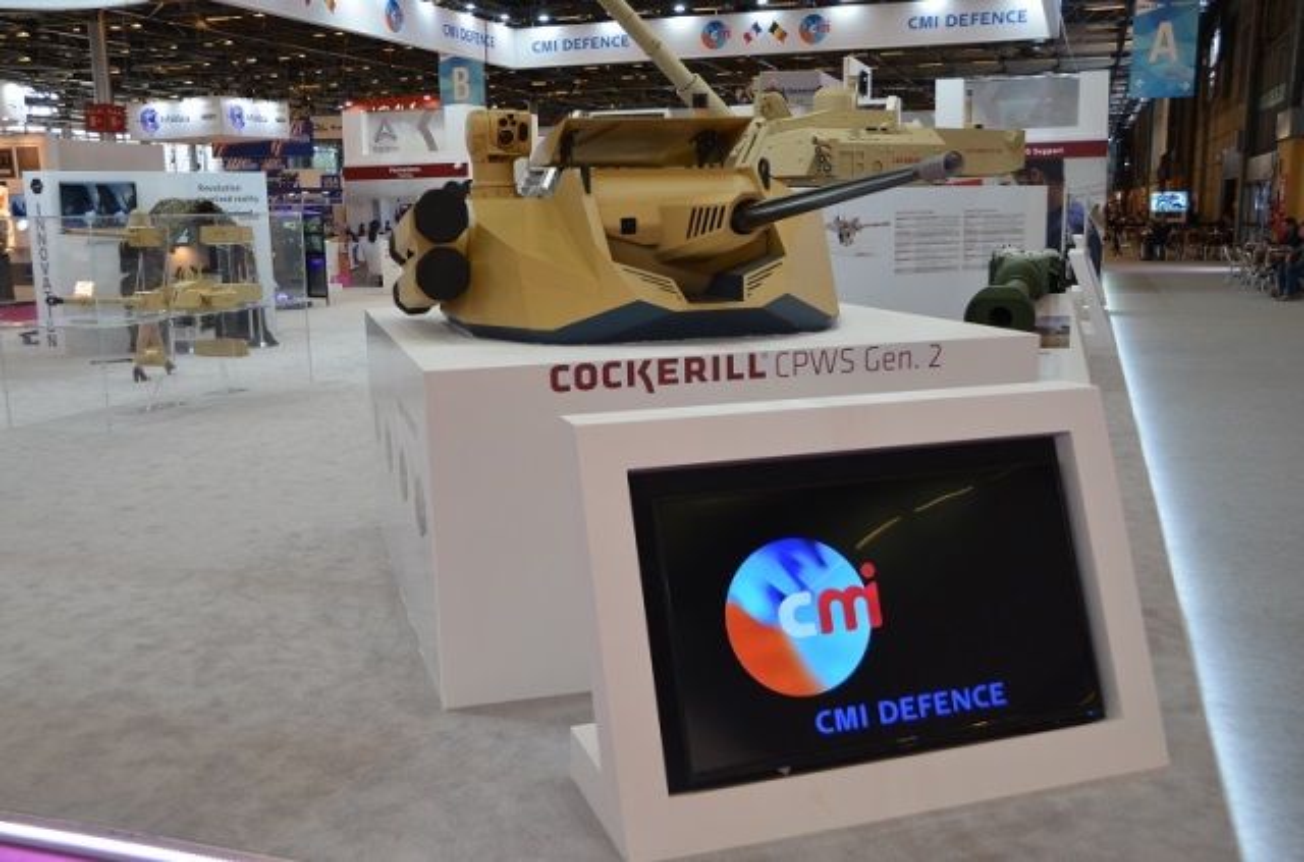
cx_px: 652
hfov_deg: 57.4
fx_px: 1192
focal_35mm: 33
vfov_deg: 39.7
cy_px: 431
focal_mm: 22
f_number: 4
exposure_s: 1/60
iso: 400
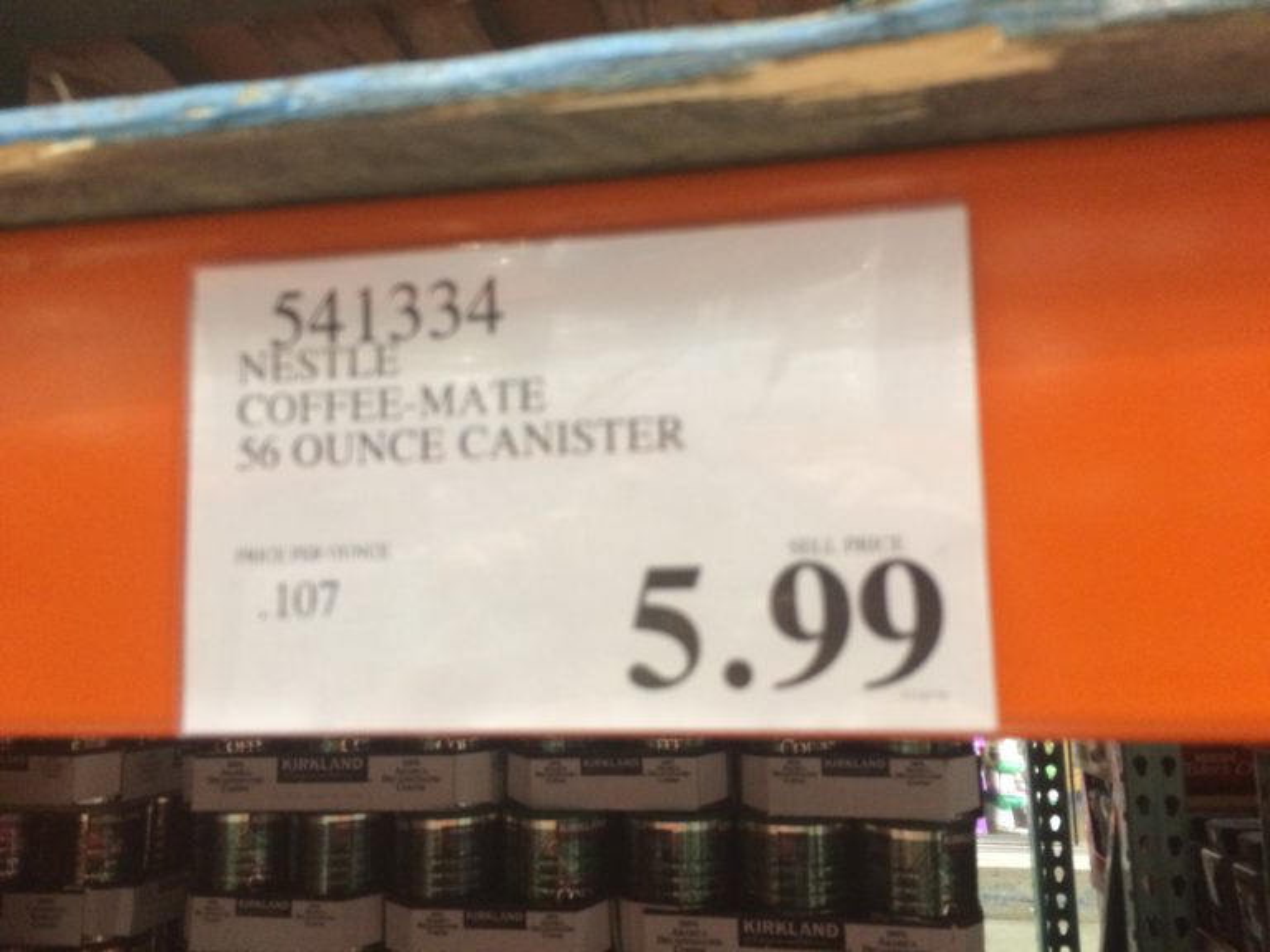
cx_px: 635
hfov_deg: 61.7
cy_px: 476
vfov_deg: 48.2
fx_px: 1064
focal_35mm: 29
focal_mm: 4.15
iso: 250
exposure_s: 1/30
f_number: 2.2
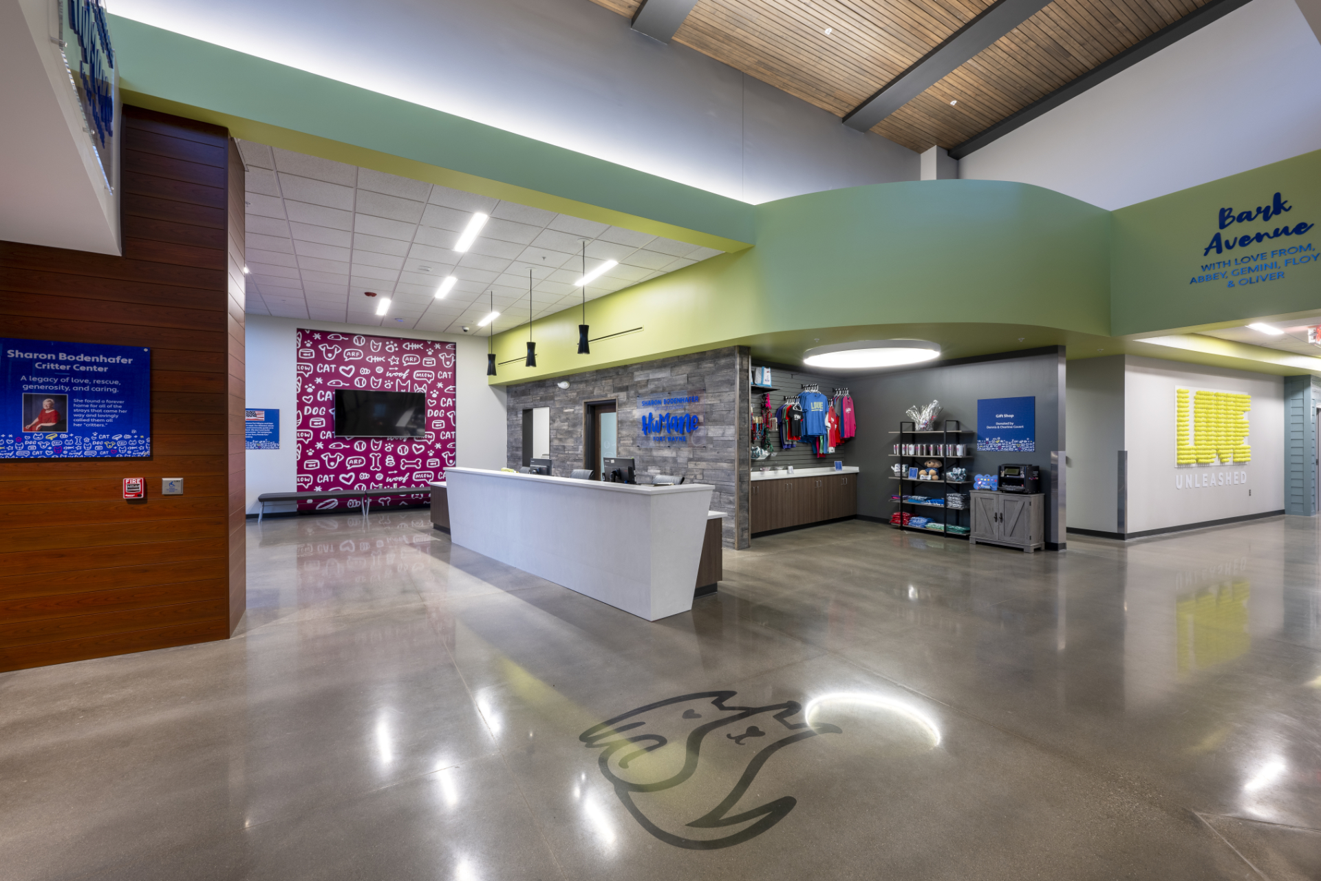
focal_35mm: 14
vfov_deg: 81.2
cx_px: 660
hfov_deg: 104.3
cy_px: 440
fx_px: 514
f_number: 11
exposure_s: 1/2
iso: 100
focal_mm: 14
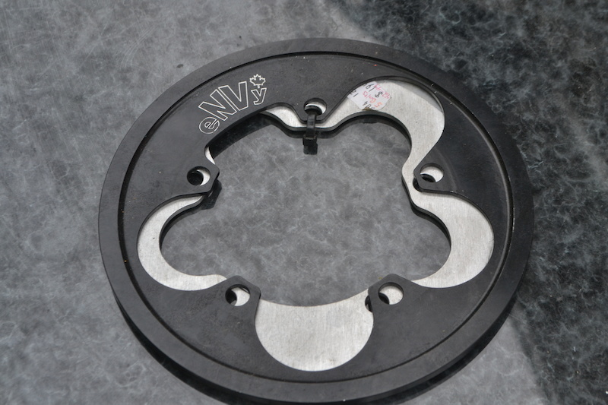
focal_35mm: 72
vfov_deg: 18.9
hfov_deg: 28.1
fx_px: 1216
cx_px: 304
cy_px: 202
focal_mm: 48
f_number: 9
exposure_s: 1/50
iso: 400
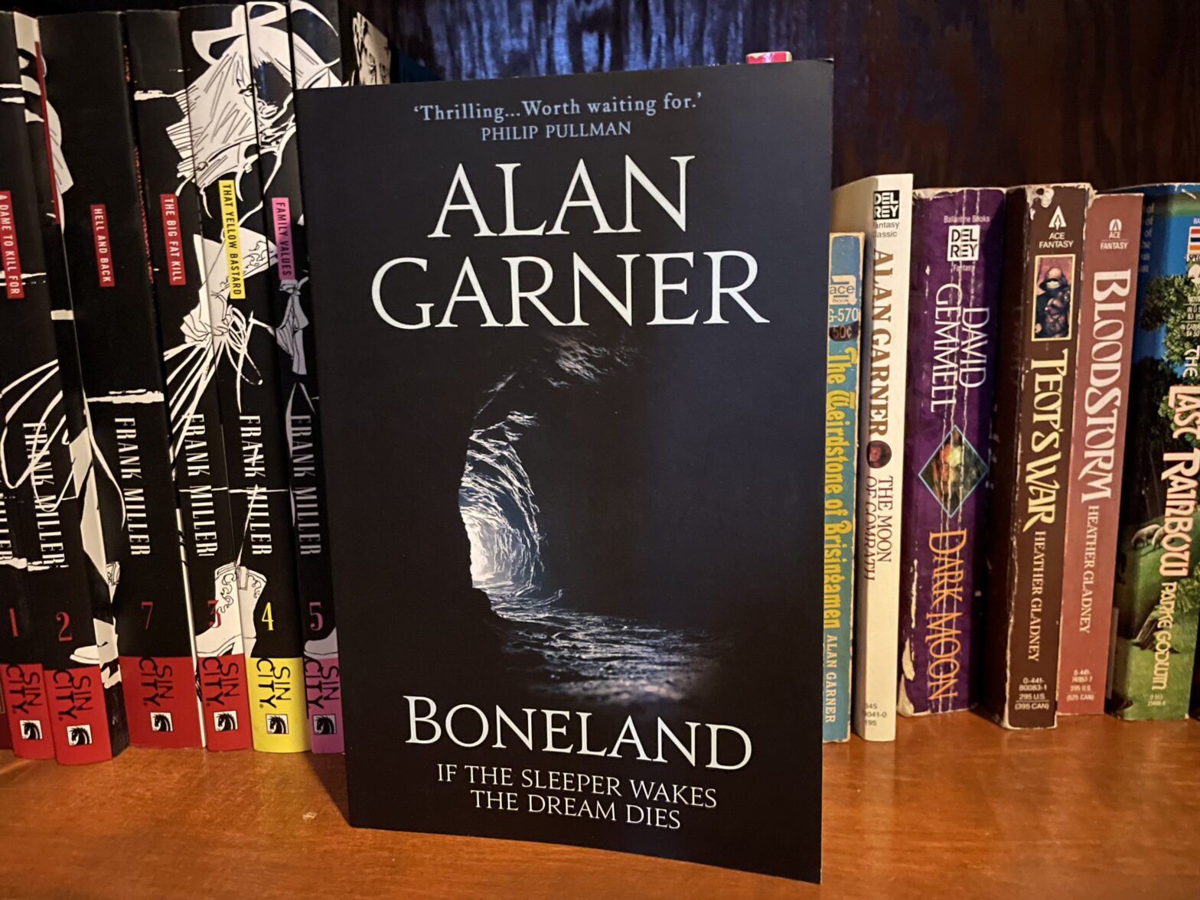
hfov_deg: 67.3
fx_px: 901
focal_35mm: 26
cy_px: 450
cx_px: 600
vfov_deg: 53.1
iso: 800
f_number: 1.6
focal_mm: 4.2
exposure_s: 1/8
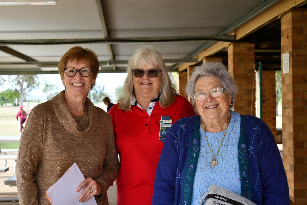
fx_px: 486
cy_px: 102
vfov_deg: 23.8
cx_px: 154
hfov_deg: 35.1
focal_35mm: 57
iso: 450
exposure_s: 1/250
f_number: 4.8
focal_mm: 38
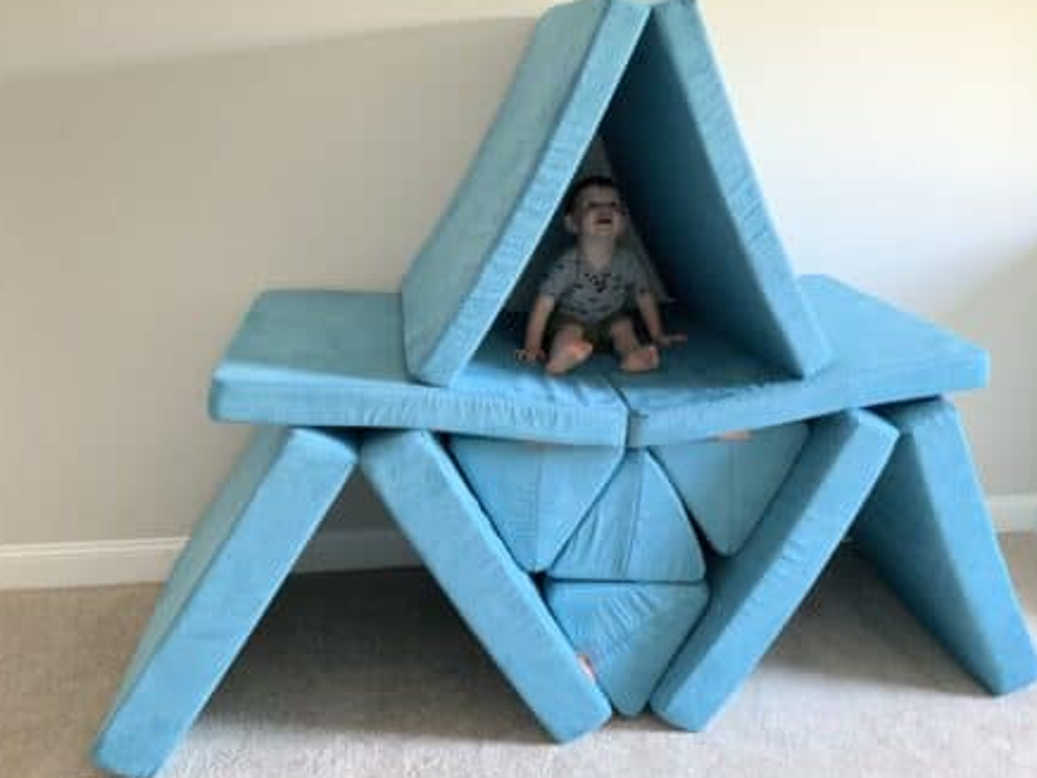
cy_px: 357
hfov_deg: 58.2
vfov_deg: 45.4
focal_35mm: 31
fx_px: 929
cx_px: 583
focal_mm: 4.25
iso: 400
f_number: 1.8
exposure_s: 1/40
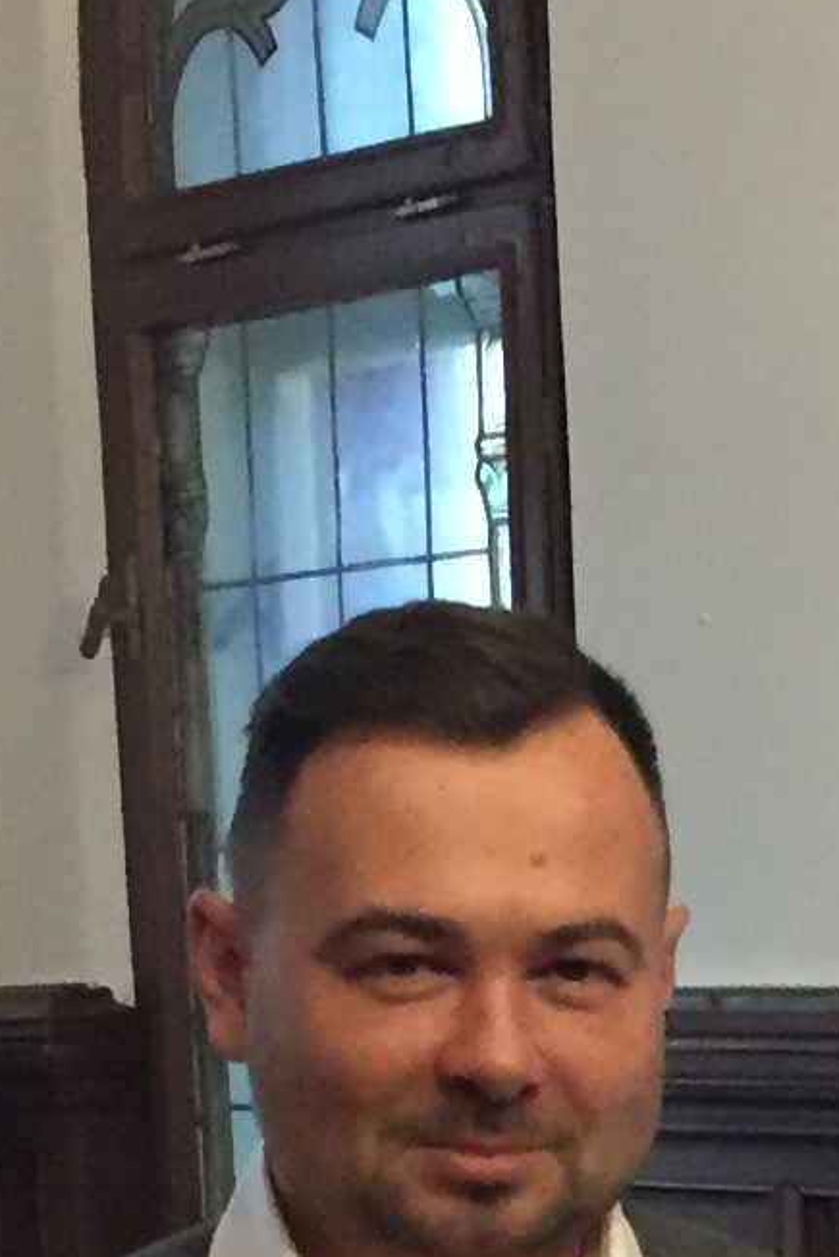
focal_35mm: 151
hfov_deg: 8.9
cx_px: 1128
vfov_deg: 13.1
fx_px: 5275
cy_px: 1693
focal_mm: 4.15
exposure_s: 1/17
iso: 320
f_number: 2.2
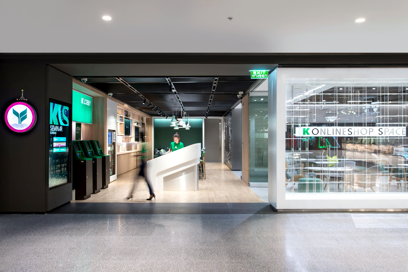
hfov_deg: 63.6
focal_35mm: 29
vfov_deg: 45.0
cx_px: 204
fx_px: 329
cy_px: 136
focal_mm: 29
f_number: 10
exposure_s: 1/5
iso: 160
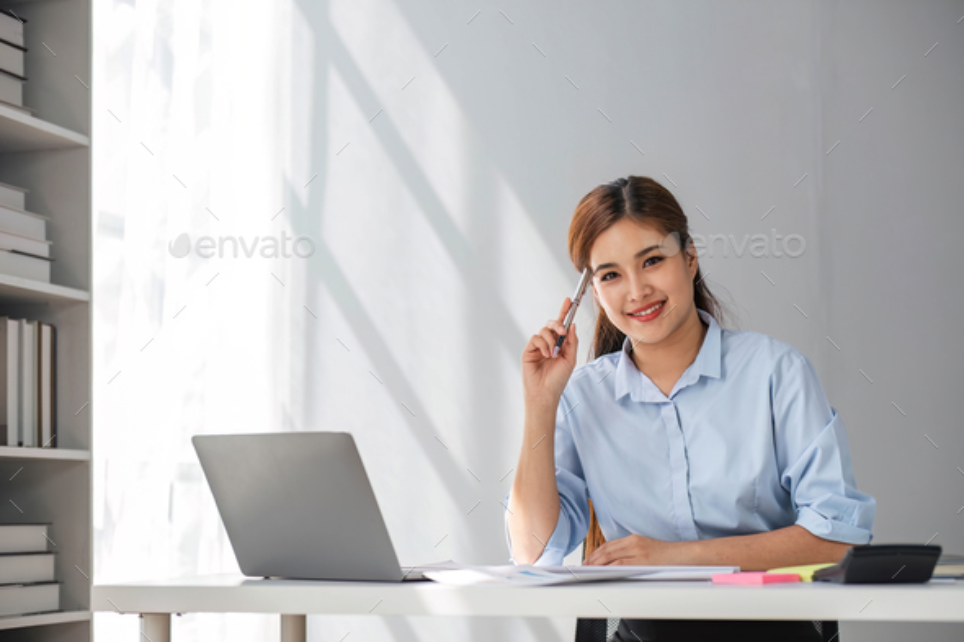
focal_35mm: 75
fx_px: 2008
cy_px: 321
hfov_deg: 27.0
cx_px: 482
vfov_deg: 18.2
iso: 125
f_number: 1.8
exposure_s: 1/340
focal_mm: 50
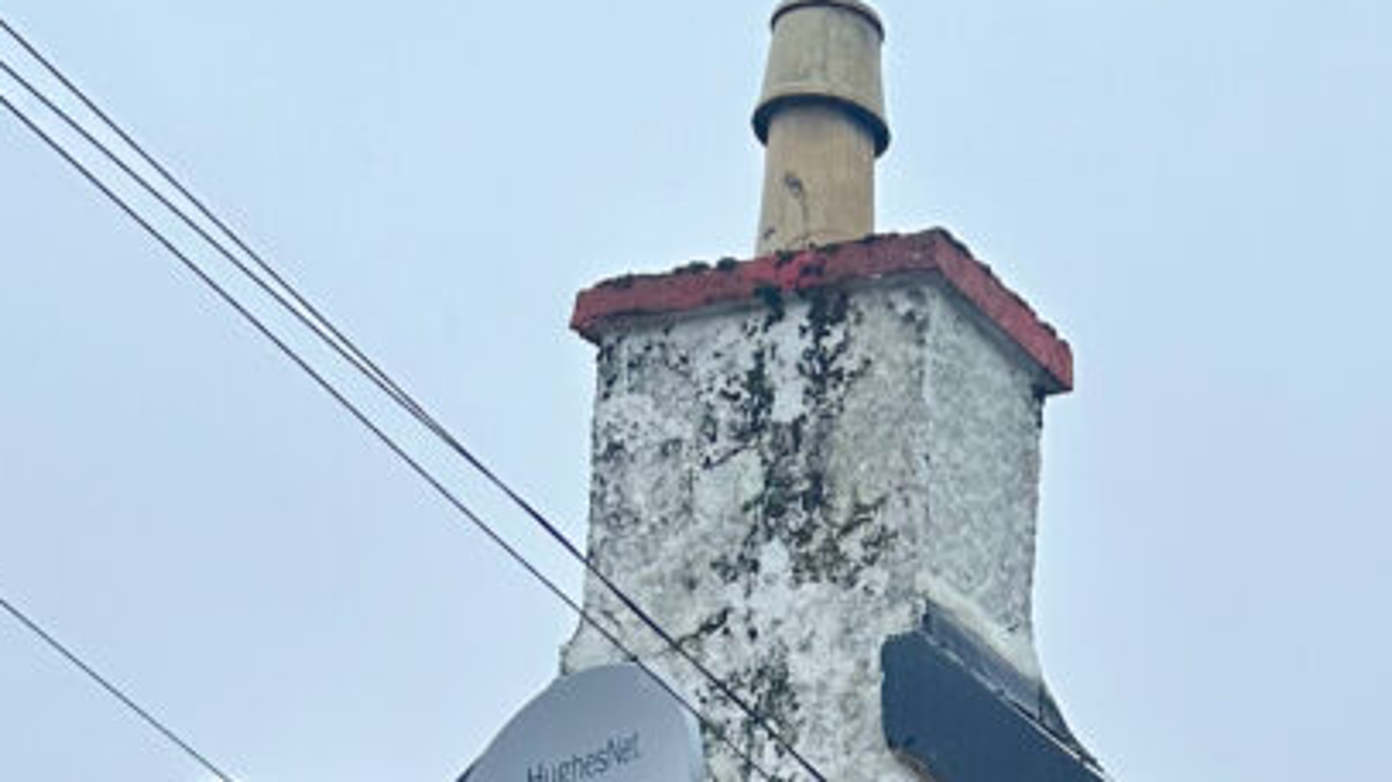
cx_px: 1155
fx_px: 3653
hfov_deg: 21.3
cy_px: 1495
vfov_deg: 11.2
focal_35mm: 99
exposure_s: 1/1157
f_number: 1.78
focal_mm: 6.86
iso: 80
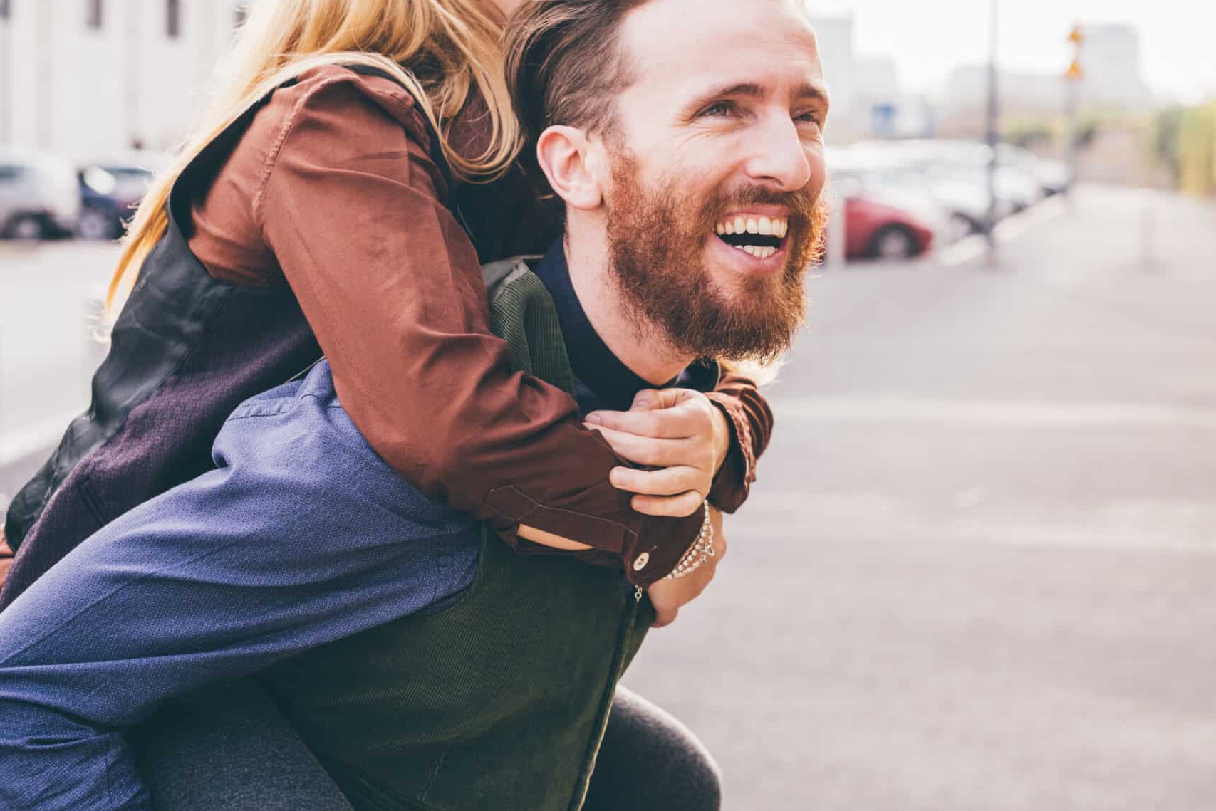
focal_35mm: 75
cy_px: 351
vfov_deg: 18.2
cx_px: 733
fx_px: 2534
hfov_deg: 26.9
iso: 320
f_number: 4
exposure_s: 1/640
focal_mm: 50
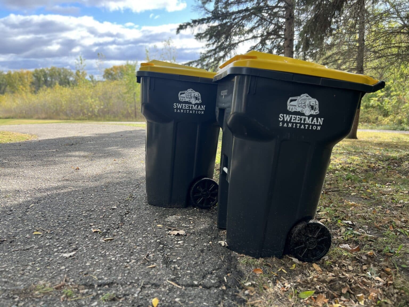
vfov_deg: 53.1
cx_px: 204
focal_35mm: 26
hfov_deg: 67.3
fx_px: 307
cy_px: 154
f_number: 1.5
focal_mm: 5.7
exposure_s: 1/670
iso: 50
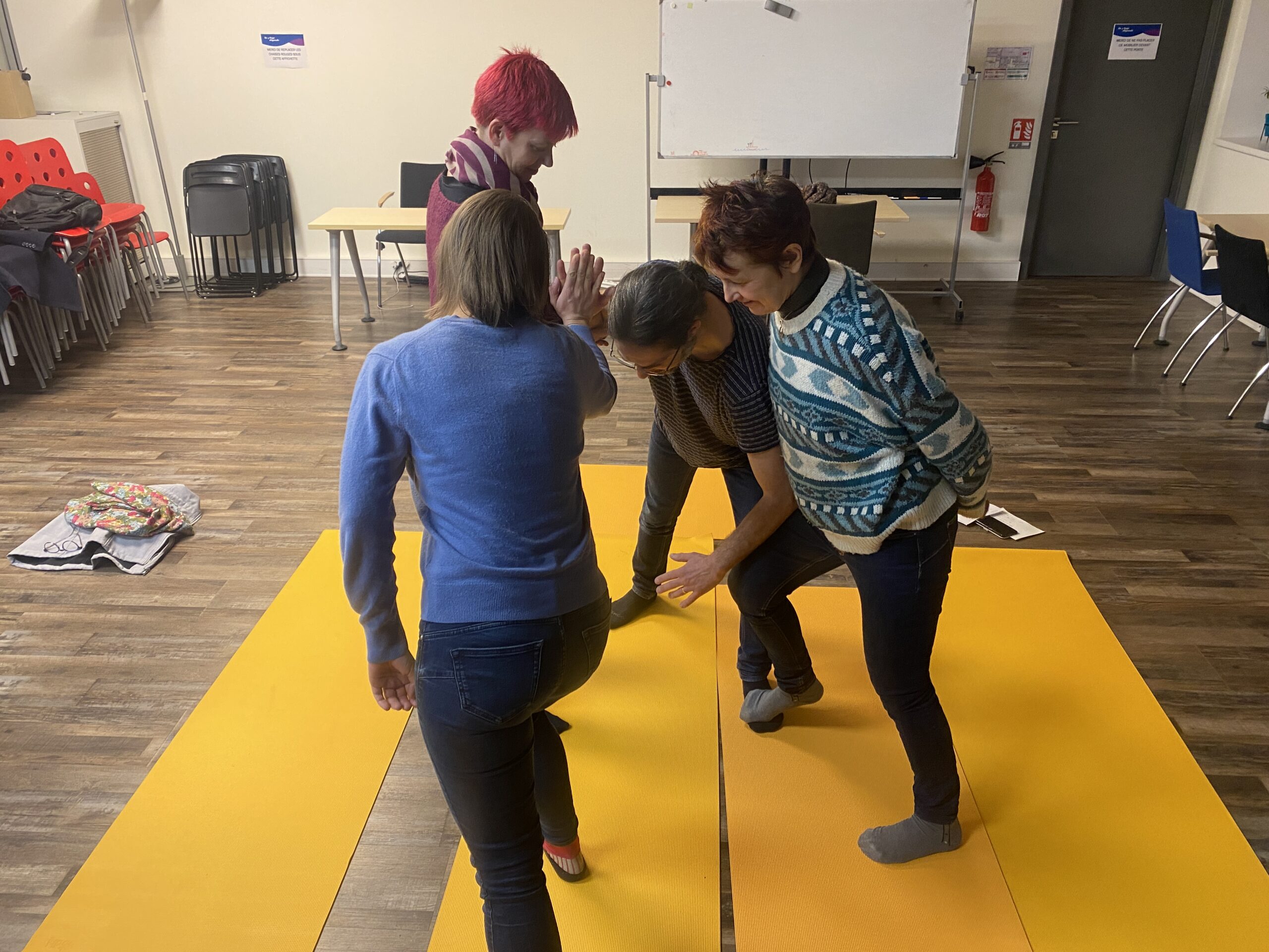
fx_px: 953
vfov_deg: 53.1
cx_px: 634
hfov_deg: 67.3
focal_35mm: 26
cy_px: 476
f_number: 1.8
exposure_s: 1/50
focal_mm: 4.25
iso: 160
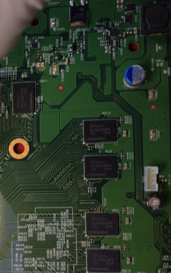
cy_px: 164
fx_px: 552
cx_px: 2
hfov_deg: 17.2
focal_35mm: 74
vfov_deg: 27.8
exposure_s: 1/50
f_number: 2.4
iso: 50
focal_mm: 4.28
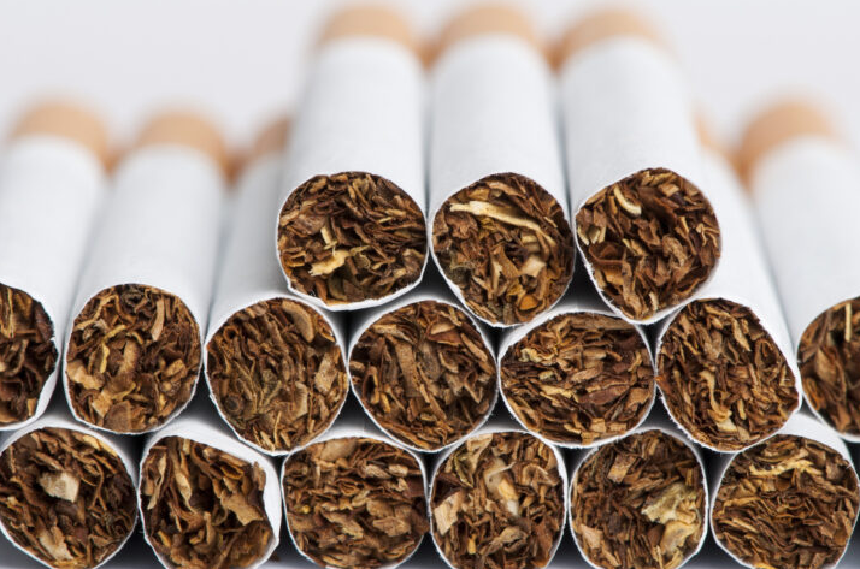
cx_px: 452
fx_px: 3970
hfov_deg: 12.4
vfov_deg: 8.2
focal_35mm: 167
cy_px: 297
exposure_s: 1/160
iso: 100
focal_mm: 105
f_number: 16
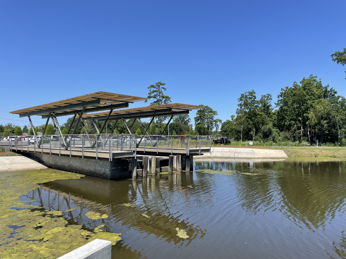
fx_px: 260
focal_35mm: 26
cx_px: 173
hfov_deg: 67.3
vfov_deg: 53.1
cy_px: 130
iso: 32
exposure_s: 1/2959
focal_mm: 4.2
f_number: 1.6
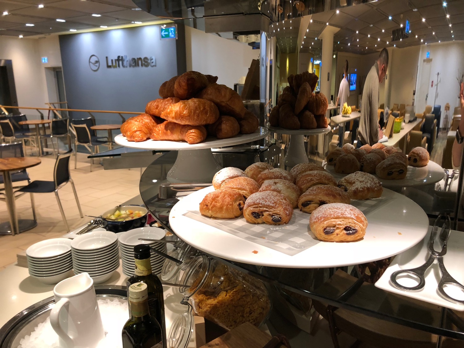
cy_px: 174
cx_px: 232
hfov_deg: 63.4
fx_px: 375
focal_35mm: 28
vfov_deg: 49.7
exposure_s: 1/25
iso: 40
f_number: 1.8
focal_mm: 4
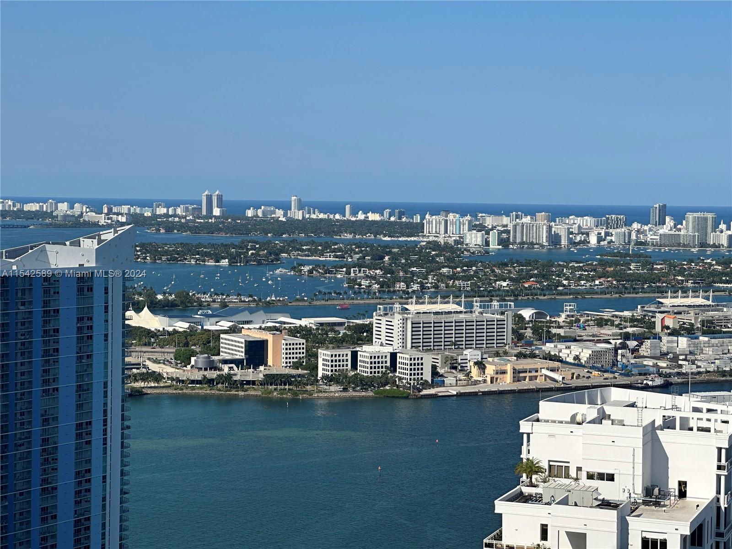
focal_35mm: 77
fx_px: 1628
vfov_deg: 19.1
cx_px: 366
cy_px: 274
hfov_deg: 25.3
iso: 32
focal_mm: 9
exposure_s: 1/1340
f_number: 2.8
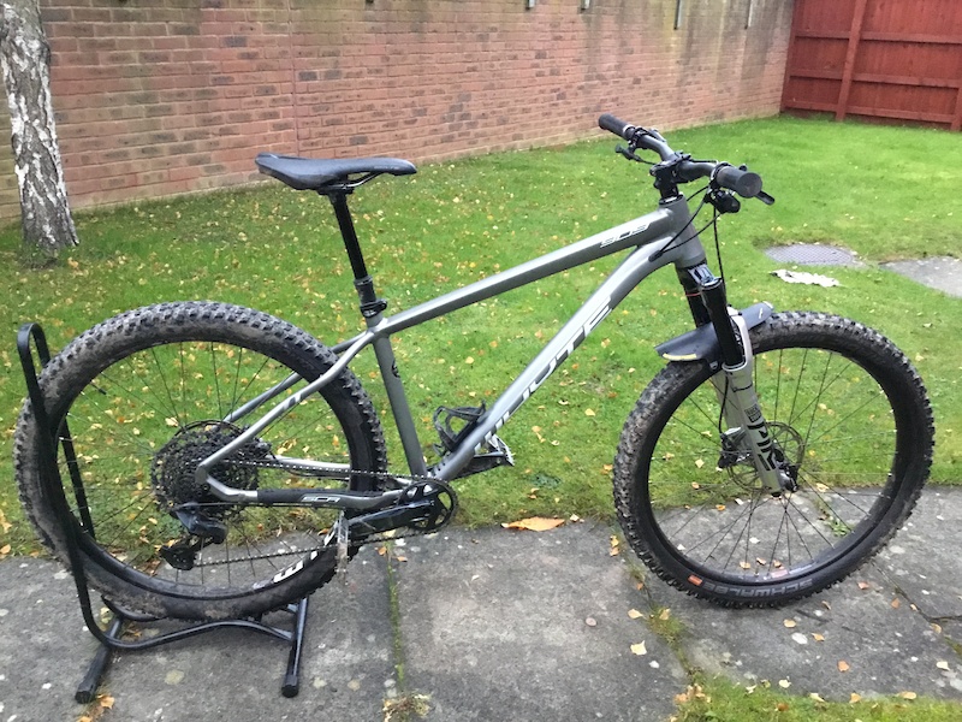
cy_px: 361
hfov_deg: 58.4
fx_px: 862
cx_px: 481
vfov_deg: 45.4
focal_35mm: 31
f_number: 2.4
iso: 320
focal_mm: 3.3
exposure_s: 1/17
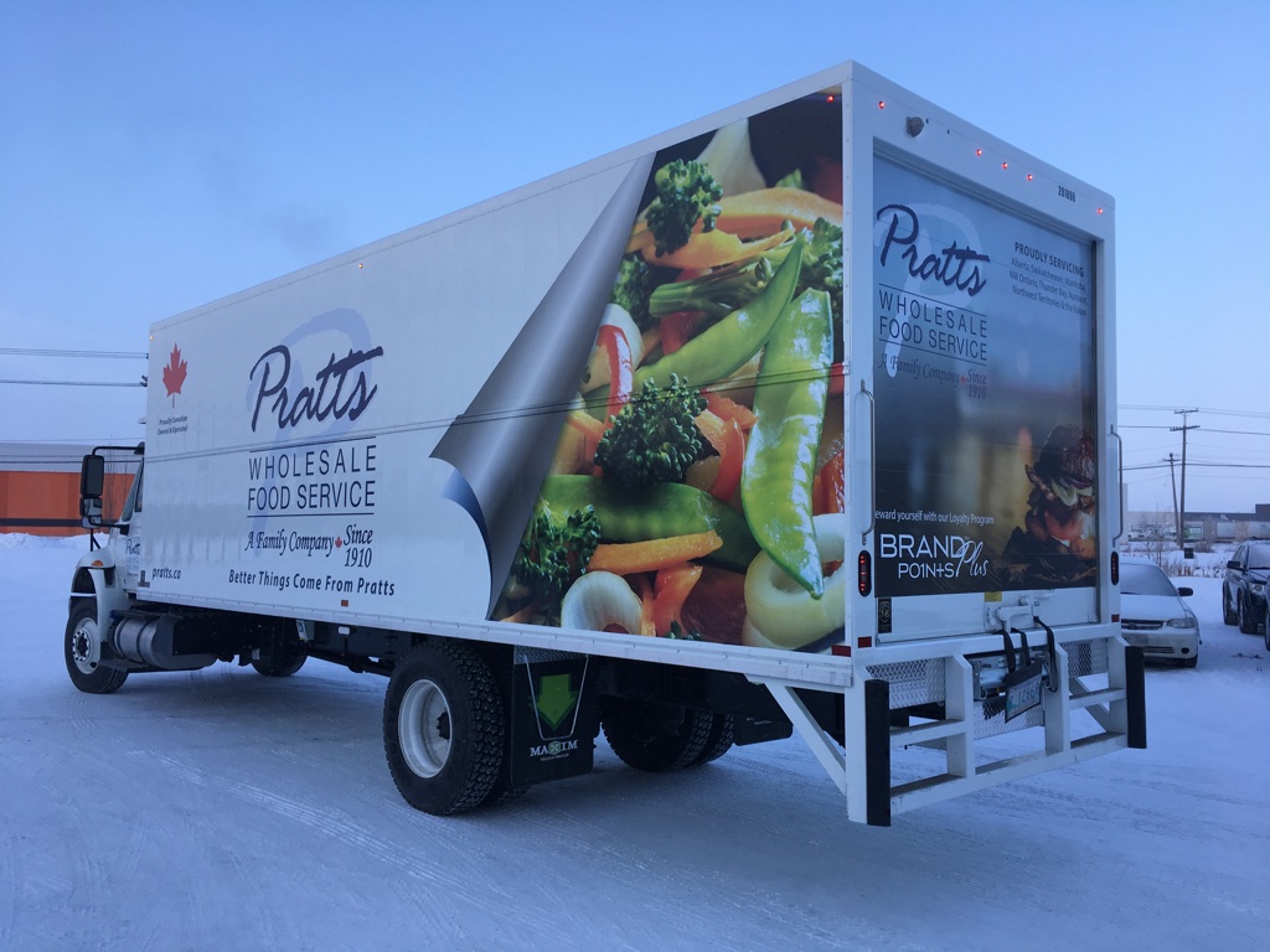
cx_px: 635
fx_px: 1064
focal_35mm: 29
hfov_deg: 61.7
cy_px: 476
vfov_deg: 48.2
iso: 25
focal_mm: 4.15
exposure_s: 1/430
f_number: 2.2
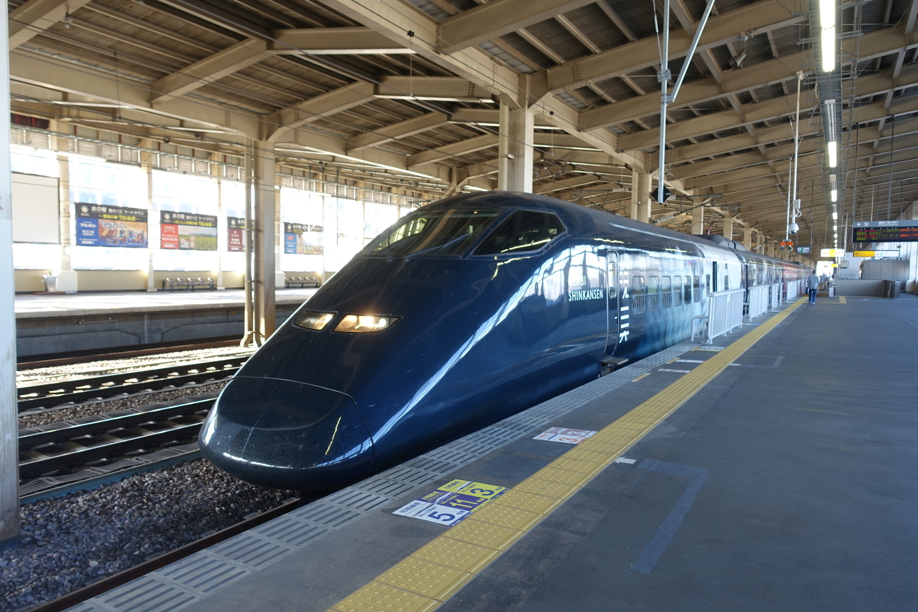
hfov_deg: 73.7
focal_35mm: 24
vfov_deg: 53.1
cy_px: 306
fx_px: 612
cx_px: 459
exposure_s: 1/30
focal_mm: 8.8
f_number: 2.8
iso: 125
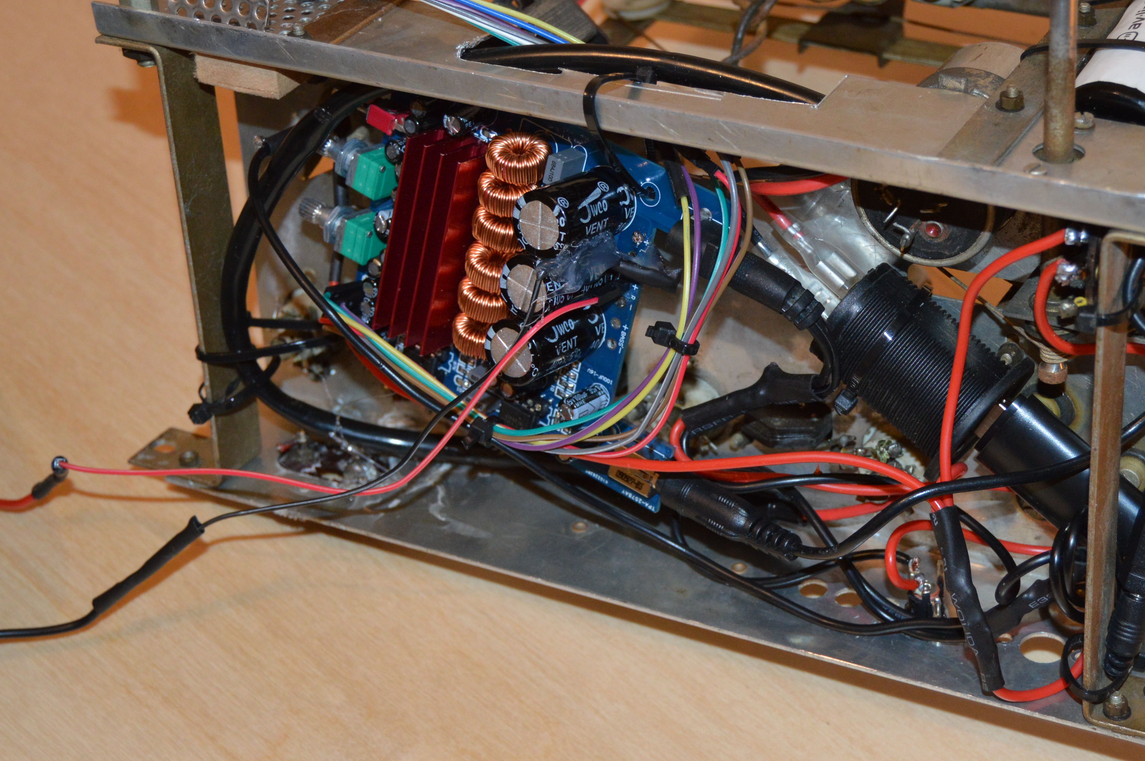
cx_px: 708
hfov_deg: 27.4
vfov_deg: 18.4
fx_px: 2342
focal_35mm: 74
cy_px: 280
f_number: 4.5
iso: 800
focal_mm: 35
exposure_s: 1/50
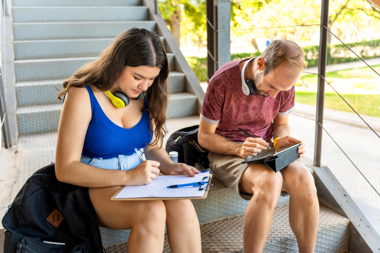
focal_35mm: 33
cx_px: 190
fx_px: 348
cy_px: 126
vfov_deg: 40.0
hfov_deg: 57.2
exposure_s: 1/320
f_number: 2.8
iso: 400
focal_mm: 33
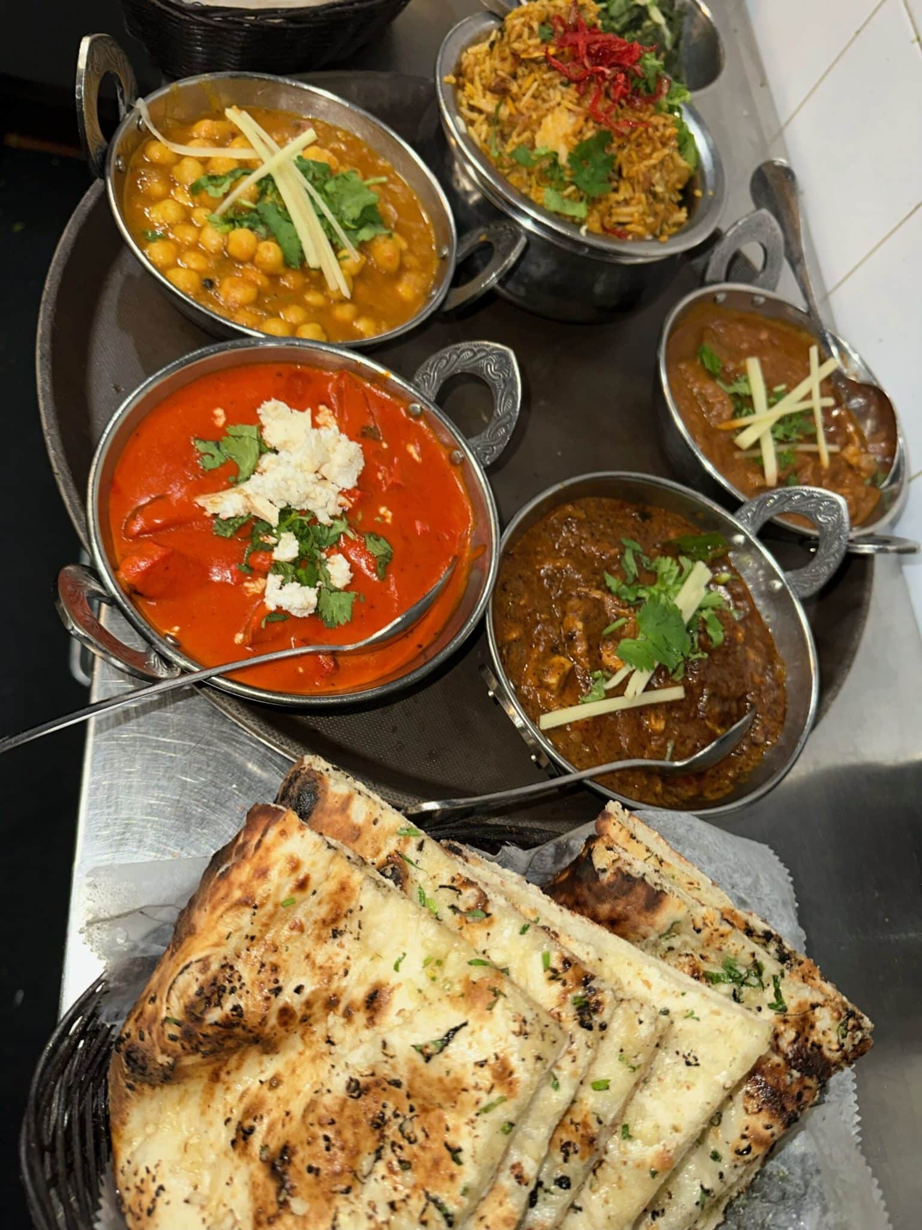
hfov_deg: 56.8
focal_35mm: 24
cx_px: 461
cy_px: 615
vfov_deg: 71.6
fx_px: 852
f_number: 1.78
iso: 50
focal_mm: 6.86
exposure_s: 1/15
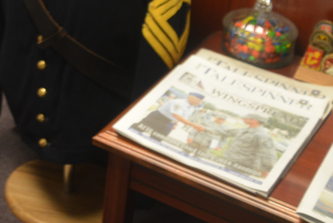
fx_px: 962
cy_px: -170
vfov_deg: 12.2
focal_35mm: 104
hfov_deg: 18.5
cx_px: -72
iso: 800
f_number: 3.5
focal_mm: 24
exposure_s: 1/30
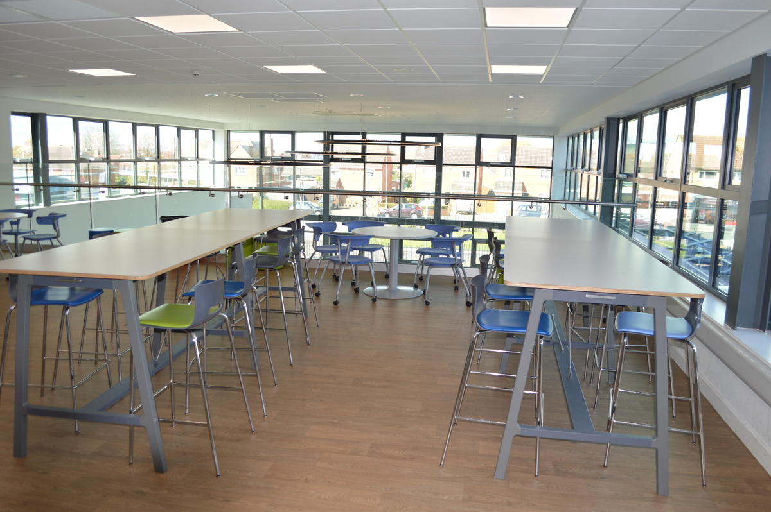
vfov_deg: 47.9
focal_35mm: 27
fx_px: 578
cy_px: 256
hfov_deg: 67.4
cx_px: 386
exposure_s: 1/125
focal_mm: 18
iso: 140
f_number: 4
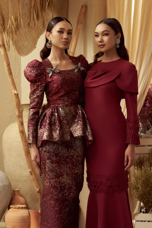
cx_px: 76
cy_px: 114
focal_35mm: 91
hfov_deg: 15.0
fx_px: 576
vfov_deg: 22.4
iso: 800
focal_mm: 61
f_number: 5
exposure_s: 1/60
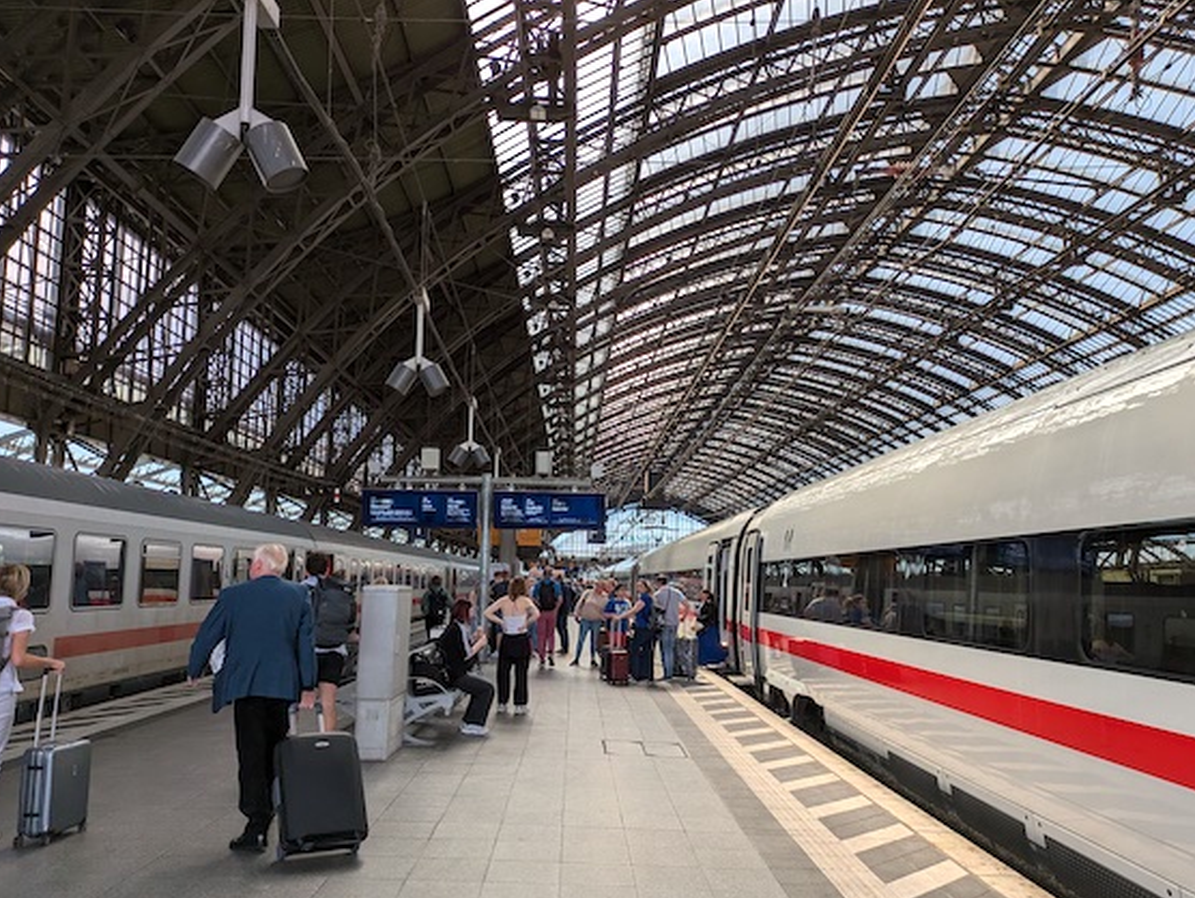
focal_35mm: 27
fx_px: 933
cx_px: 610
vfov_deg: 51.4
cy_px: 459
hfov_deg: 65.3
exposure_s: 1/1247
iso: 39
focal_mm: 5.43
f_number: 1.89
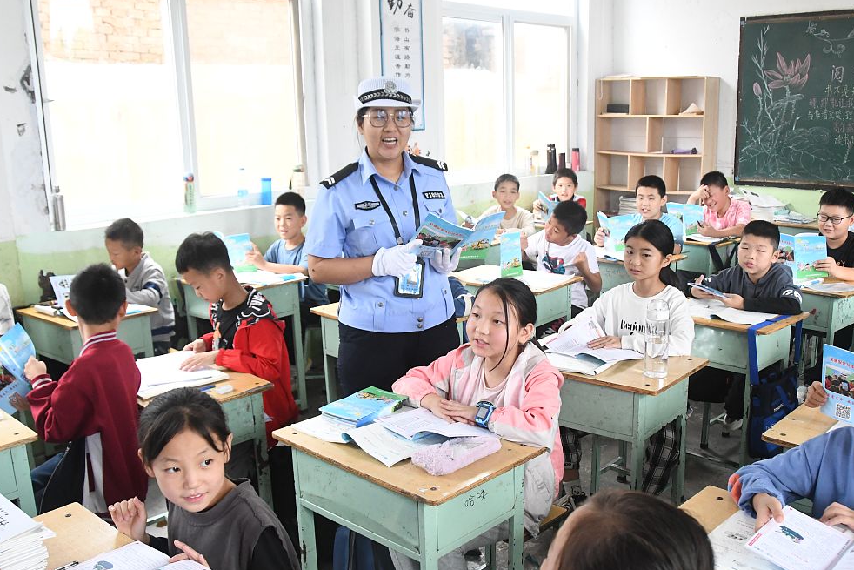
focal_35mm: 33
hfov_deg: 56.9
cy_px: 316
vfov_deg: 39.9
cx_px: 496
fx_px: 783
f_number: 5
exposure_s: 1/200
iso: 3200
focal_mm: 18
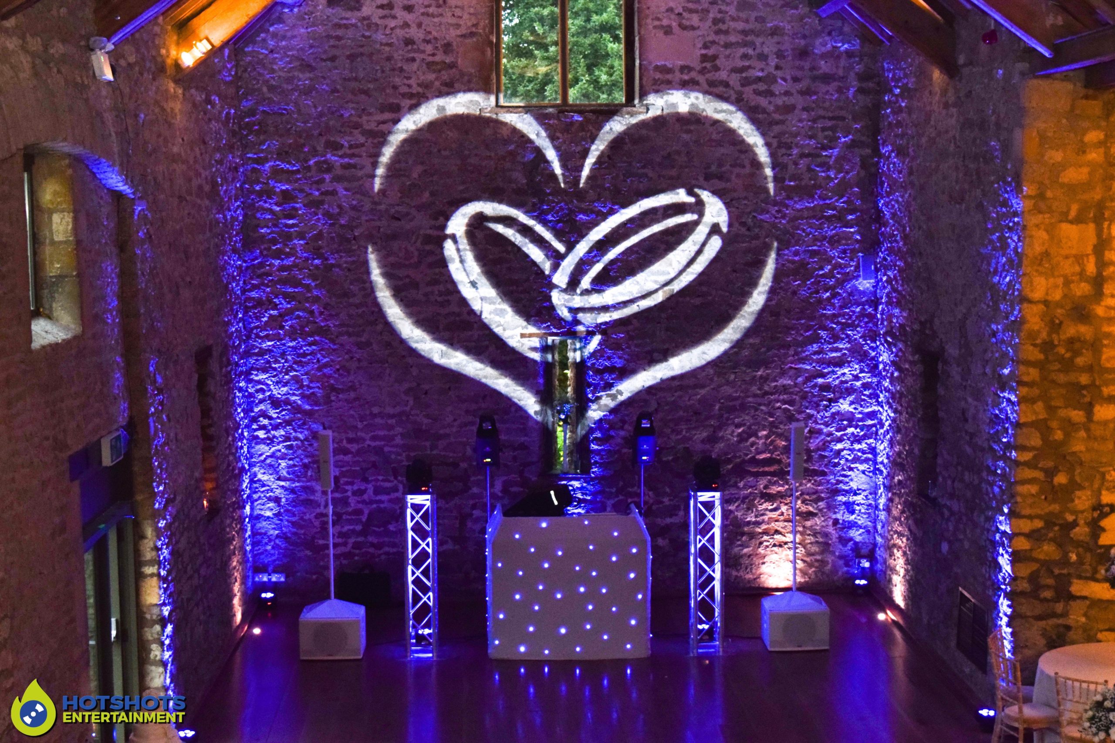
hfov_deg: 37.8
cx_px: 558
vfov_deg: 25.8
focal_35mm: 52
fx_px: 1626
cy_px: 372
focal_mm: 35
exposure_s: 1/60
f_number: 8
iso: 1600
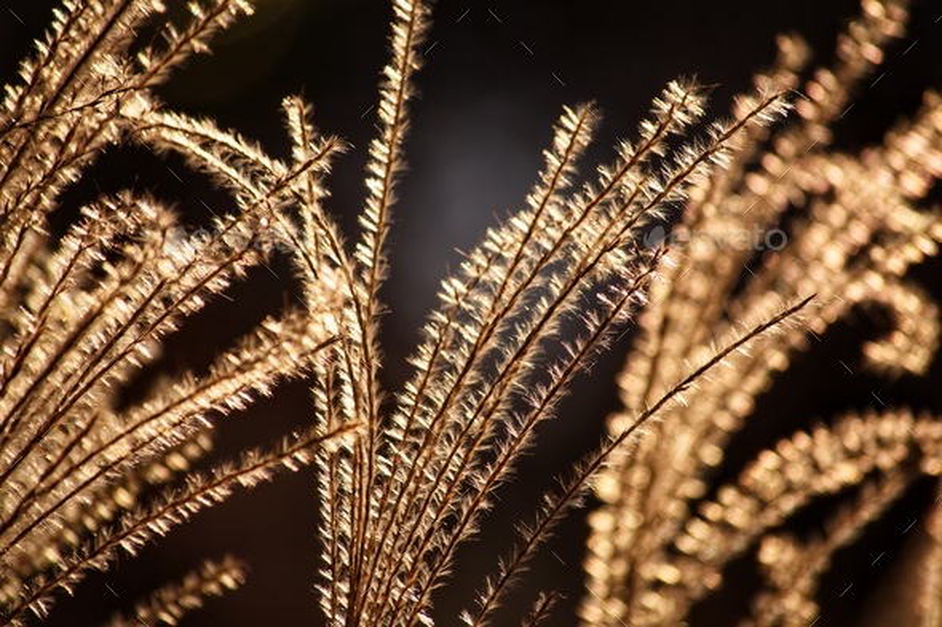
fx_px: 8632
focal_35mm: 330
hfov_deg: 6.2
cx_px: 471
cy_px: 314
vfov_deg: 4.2
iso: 125
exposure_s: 1/1250
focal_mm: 220
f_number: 5.3
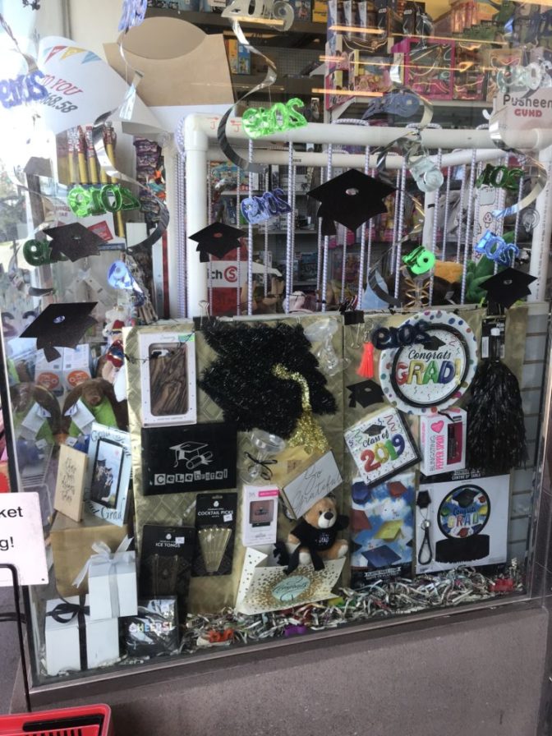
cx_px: 276
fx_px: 595
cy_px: 368
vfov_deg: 63.4
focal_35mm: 28
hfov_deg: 49.7
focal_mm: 3.99
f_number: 1.8
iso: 20
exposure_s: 1/185
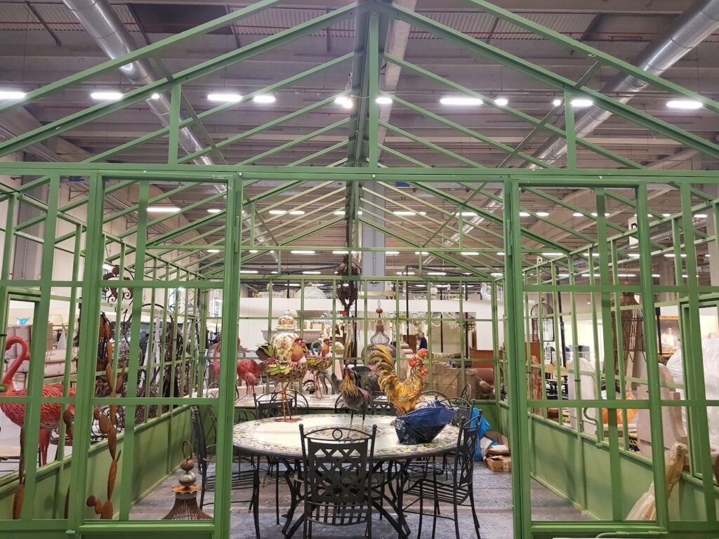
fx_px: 540
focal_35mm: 26
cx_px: 360
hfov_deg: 67.3
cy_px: 270
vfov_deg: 53.1
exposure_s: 1/33
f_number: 1.7
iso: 250
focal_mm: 4.2
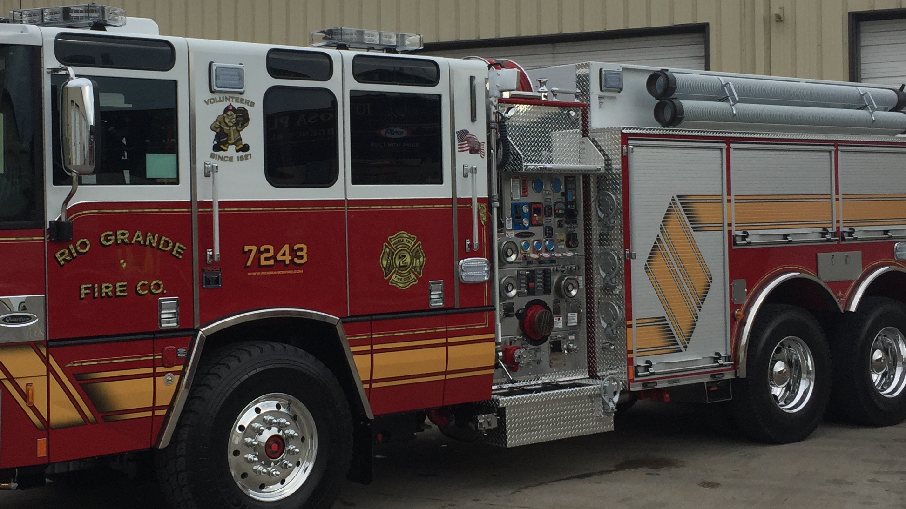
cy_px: 193
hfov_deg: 39.0
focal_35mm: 53
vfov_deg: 22.6
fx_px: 1273
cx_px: 364
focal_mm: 4.15
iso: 32
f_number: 2.2
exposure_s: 1/1721
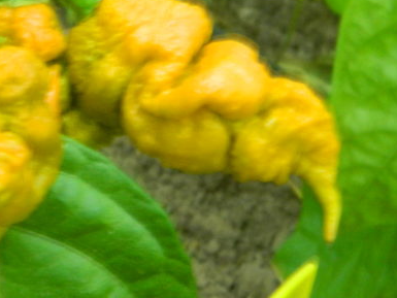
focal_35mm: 109
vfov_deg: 13.6
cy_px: 84
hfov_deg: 17.2
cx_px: -76
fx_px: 1250
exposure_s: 1/8
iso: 200
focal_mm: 7.3
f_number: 3.5
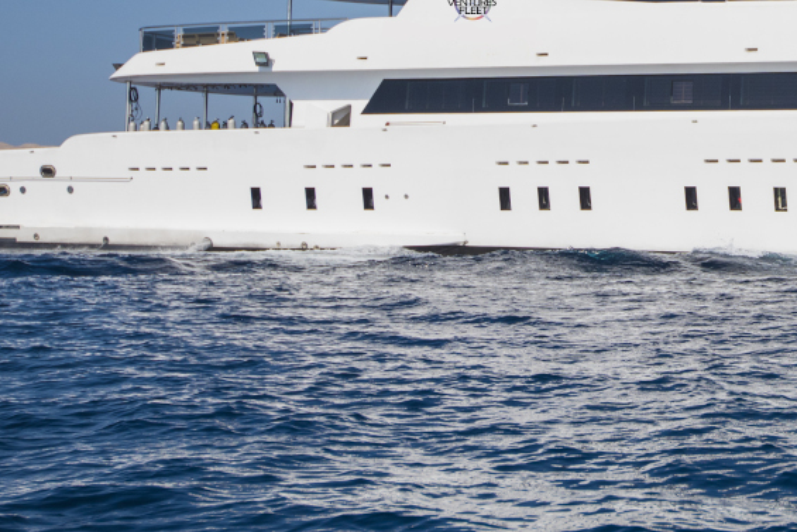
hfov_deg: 21.1
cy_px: 85
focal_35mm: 93
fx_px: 2059
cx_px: 808
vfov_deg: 14.6
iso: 200
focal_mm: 35
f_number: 5.6
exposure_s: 1/5000
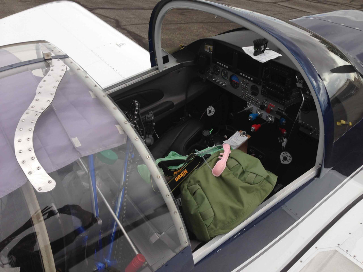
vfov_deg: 42.9
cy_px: 136
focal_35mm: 33
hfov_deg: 55.4
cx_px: 182
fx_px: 346
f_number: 2.4
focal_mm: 4.12
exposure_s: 1/775
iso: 50
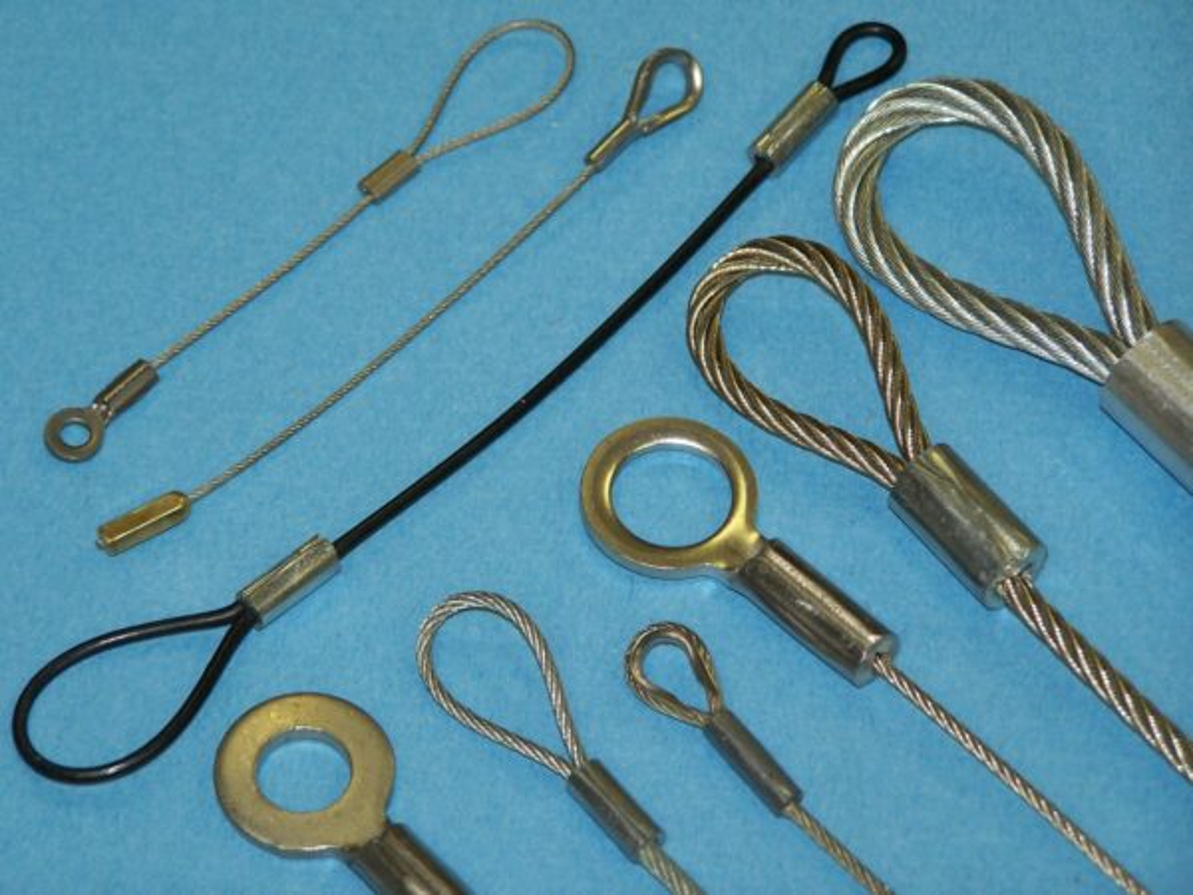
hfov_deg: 11.7
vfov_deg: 8.8
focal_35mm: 169
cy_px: 448
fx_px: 5824
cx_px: 596
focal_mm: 28
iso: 140
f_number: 3.2
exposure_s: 1/125
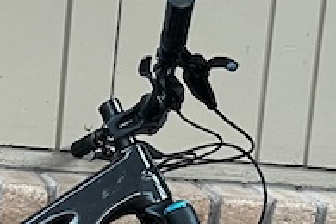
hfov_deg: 17.6
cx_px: -65
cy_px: 383
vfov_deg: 11.6
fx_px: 1036
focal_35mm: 111
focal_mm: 5.7
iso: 500
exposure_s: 1/43
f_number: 1.5
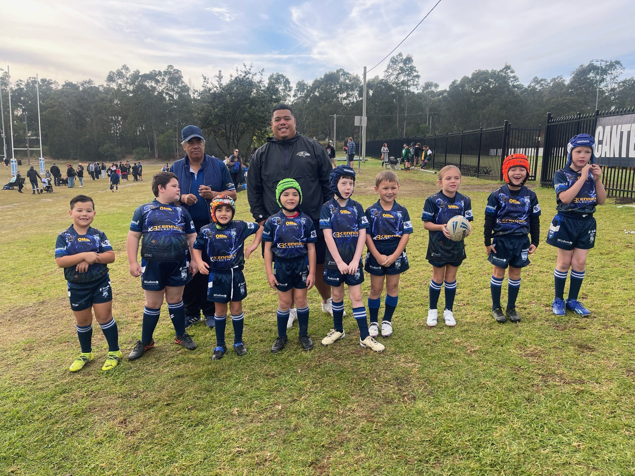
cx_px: 318
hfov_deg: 67.3
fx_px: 477
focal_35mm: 26
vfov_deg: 53.1
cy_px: 238
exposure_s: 1/642
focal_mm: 5.1
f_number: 1.6
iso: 50
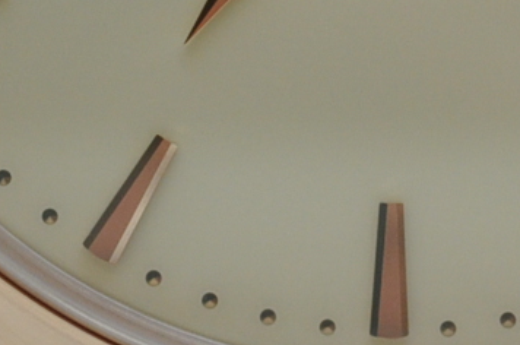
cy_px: -175
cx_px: 405
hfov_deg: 3.8
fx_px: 7815
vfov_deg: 2.5
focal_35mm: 542
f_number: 5.6
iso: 450
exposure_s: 1/125
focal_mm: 60
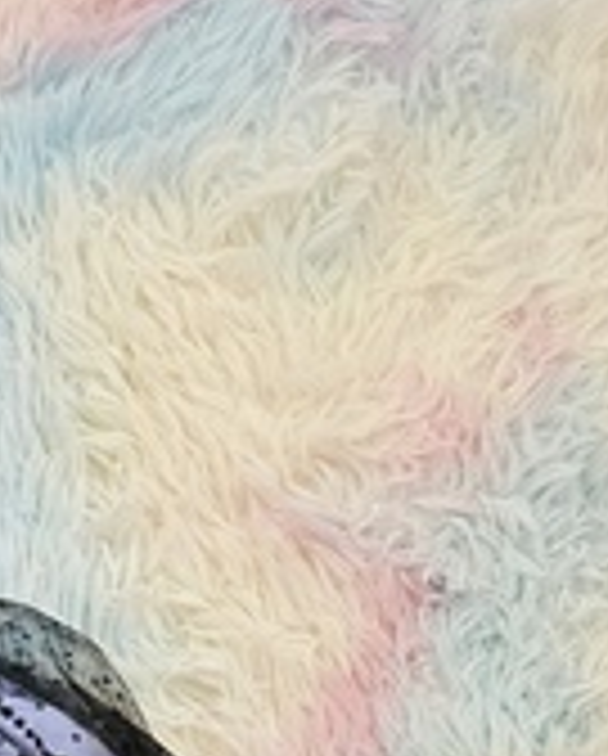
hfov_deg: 15.6
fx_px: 1929
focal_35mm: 86
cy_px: 1042
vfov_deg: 20.0
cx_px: -450
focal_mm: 5.4
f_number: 1.8
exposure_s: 1/40
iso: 1600
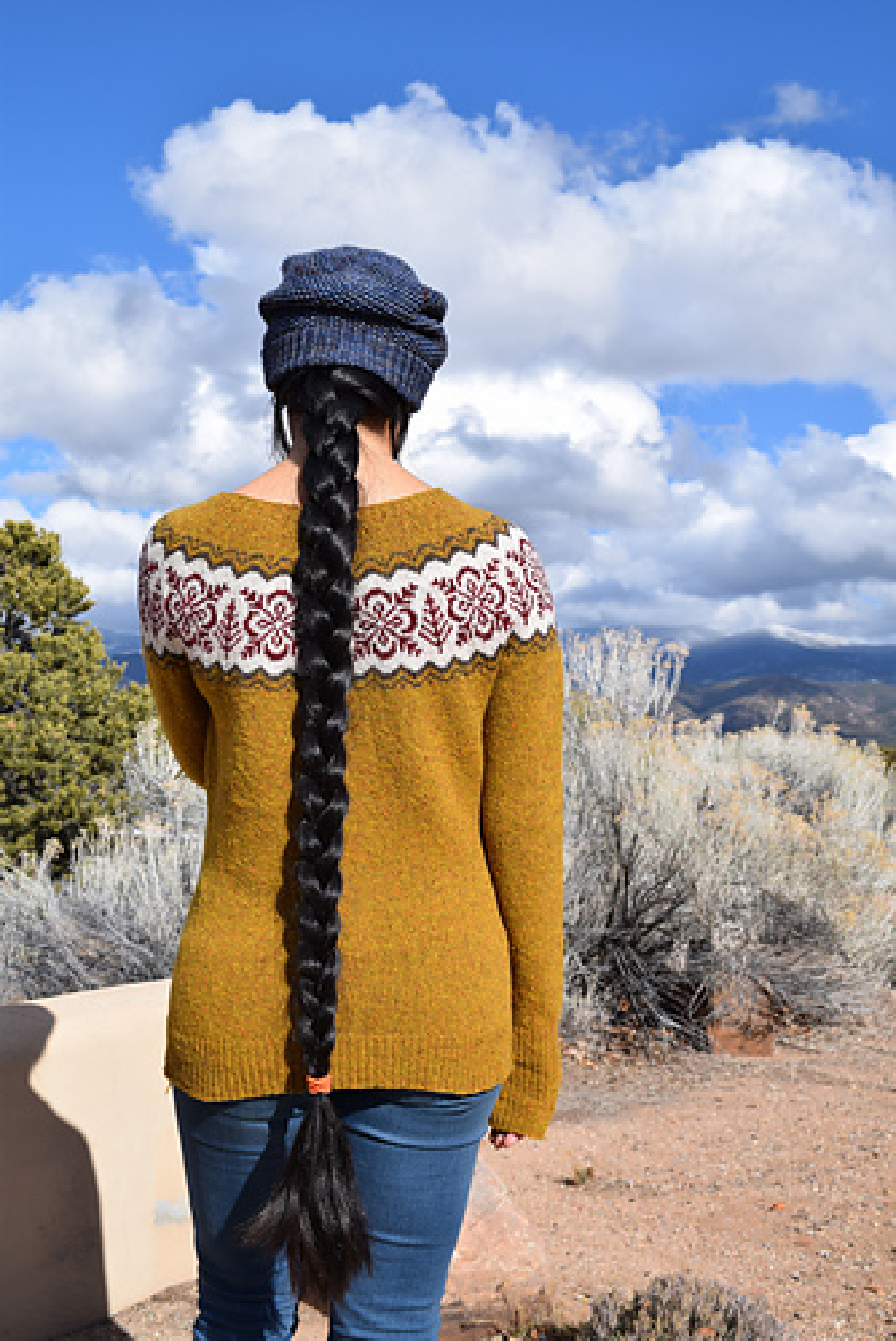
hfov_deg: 33.1
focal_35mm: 40
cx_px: 448
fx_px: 1510
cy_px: 670
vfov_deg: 47.9
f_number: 11
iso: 200
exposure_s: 1/500
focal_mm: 27
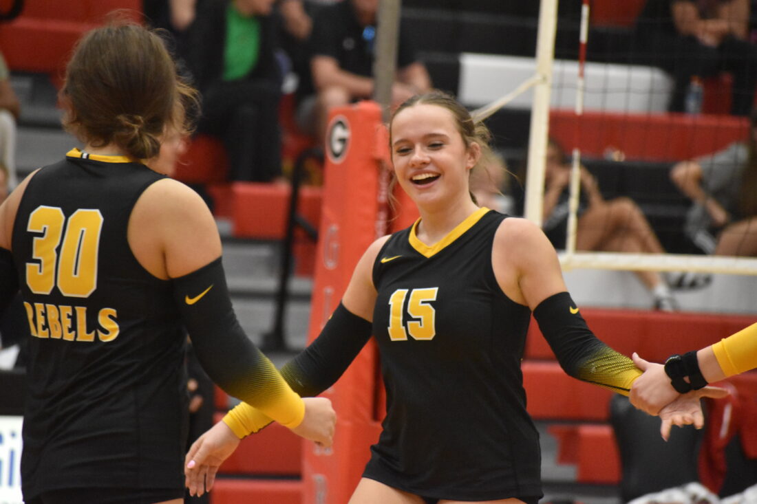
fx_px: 6938
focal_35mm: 330
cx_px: 378
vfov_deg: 4.2
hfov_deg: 6.2
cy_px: 252
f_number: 5.6
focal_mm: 220
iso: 6400
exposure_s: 1/400
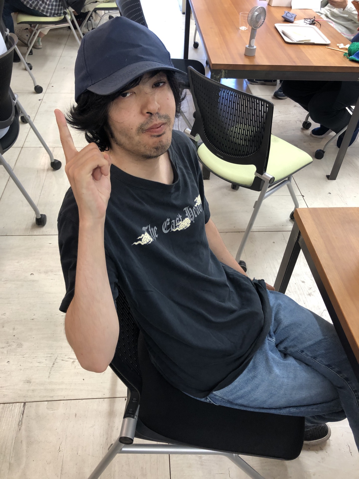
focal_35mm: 28
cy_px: 240
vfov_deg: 63.4
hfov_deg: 49.7
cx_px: 180
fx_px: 387
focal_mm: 3.99
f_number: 1.8
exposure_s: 1/27
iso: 40
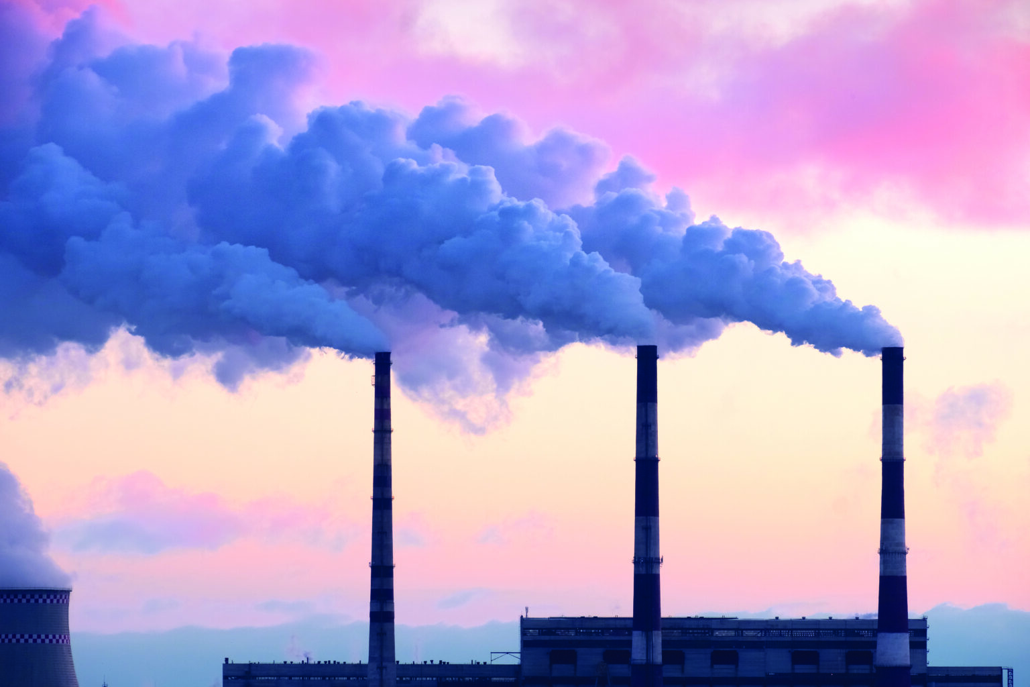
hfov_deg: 8.5
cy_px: 344
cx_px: 515
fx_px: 6952
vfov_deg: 5.7
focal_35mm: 243
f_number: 9
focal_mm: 161.8
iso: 400
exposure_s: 1/120
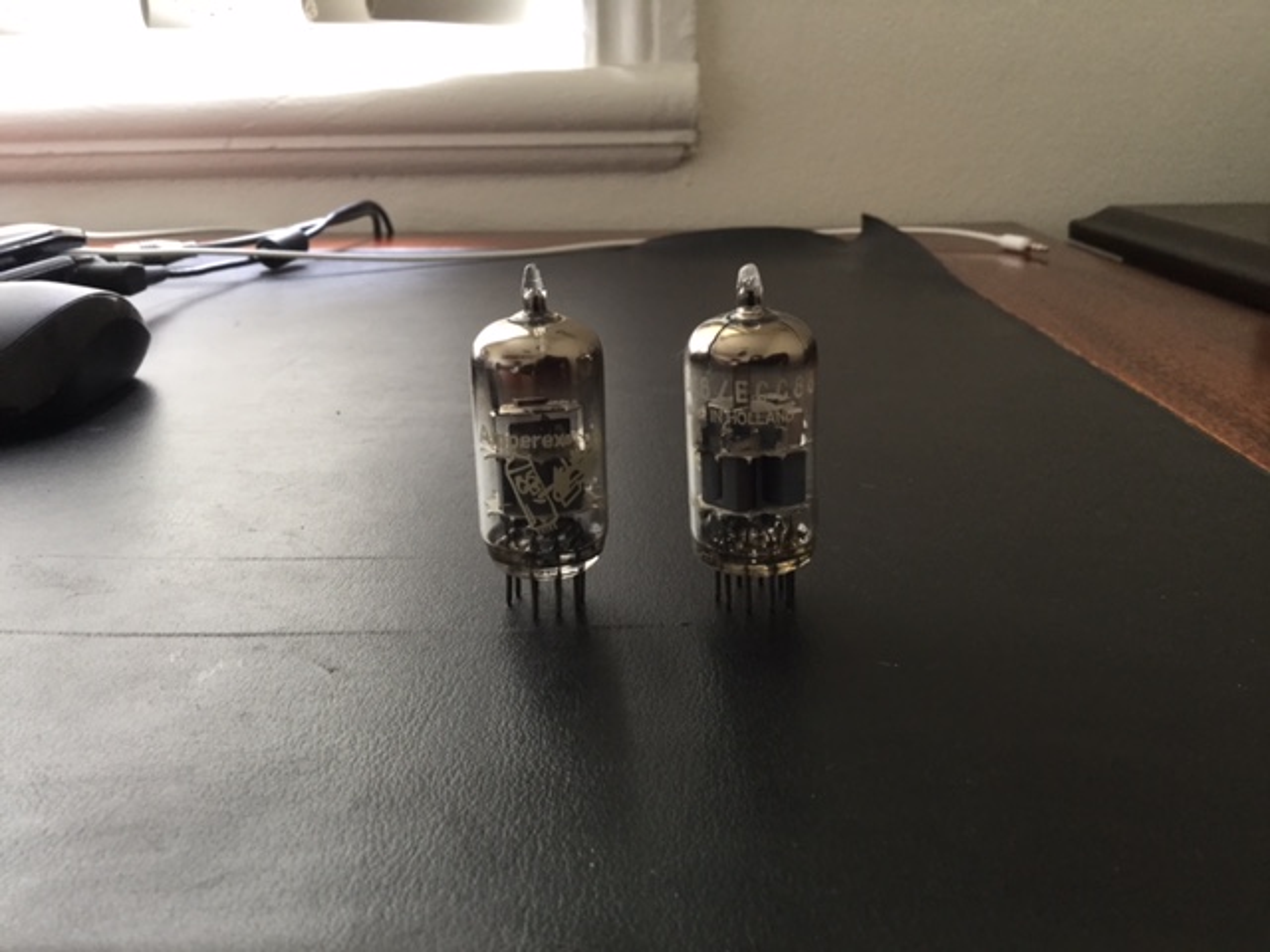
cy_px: 476
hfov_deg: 58.4
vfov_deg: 45.4
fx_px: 1137
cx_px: 635
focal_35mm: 31
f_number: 2.4
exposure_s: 1/33
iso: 100
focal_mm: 3.3
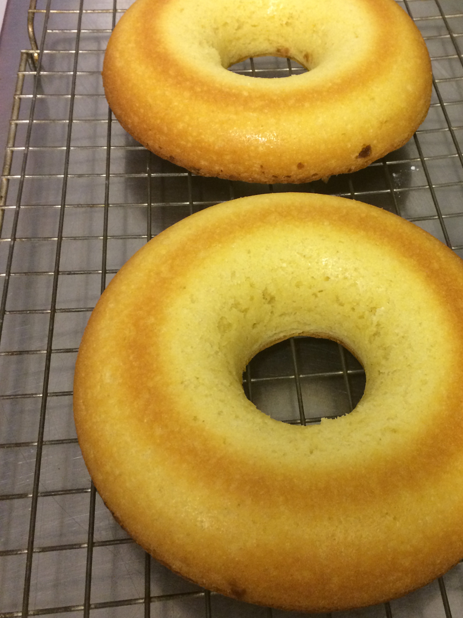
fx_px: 678
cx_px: 302
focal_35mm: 38
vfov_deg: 49.0
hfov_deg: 37.4
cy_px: 323
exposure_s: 1/33
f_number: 2.2
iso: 250
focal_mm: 4.15
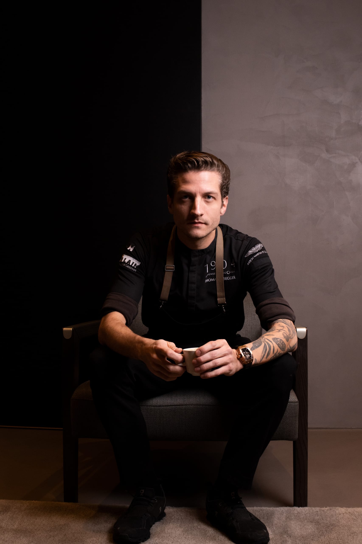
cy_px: 272
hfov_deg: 31.9
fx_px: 634
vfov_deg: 46.4
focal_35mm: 42
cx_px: 181
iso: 1000
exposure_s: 1/320
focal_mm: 35
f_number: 7.1
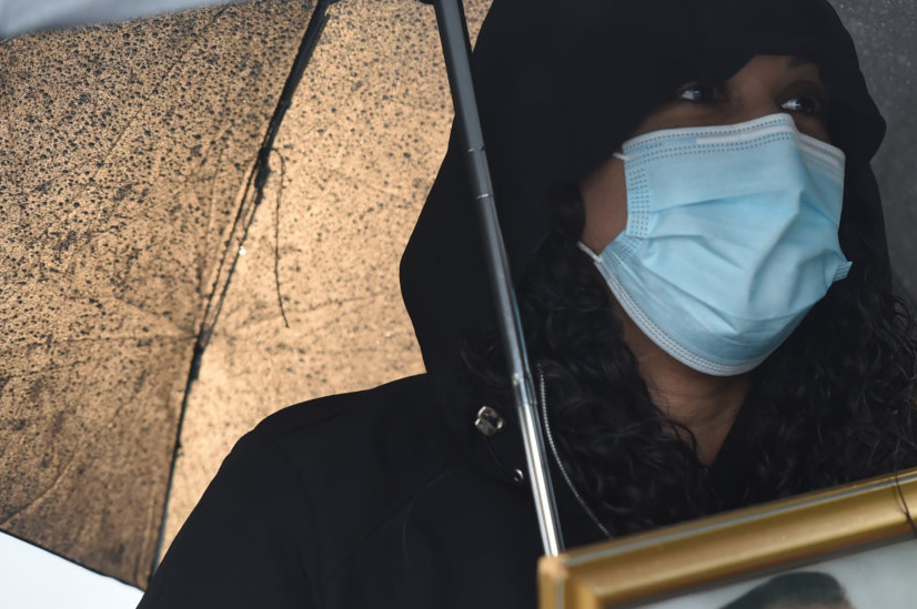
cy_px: 414
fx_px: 7812
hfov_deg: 6.7
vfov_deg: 4.5
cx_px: 673
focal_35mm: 307
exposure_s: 1/500
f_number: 2.8
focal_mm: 165
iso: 1000
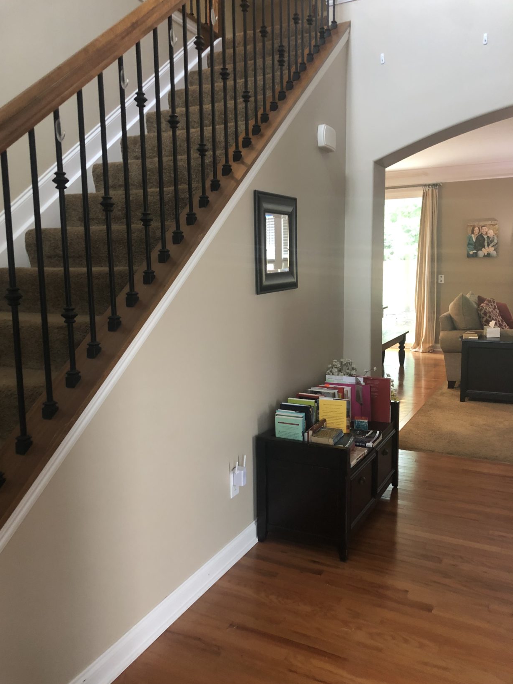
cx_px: 251
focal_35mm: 29
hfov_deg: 48.2
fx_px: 573
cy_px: 353
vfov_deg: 61.7
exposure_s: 1/13
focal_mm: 4
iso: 100
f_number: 1.8
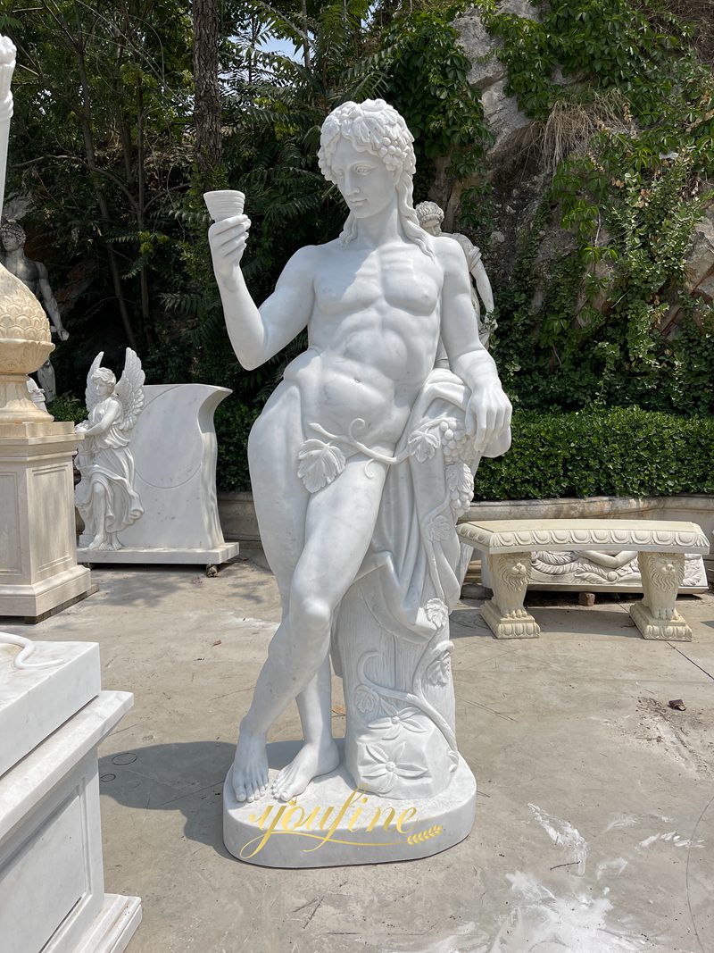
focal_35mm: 26
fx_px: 715
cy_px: 476
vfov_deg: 67.3
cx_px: 357
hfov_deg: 53.1
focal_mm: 5.1
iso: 32
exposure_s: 1/7407
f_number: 1.6
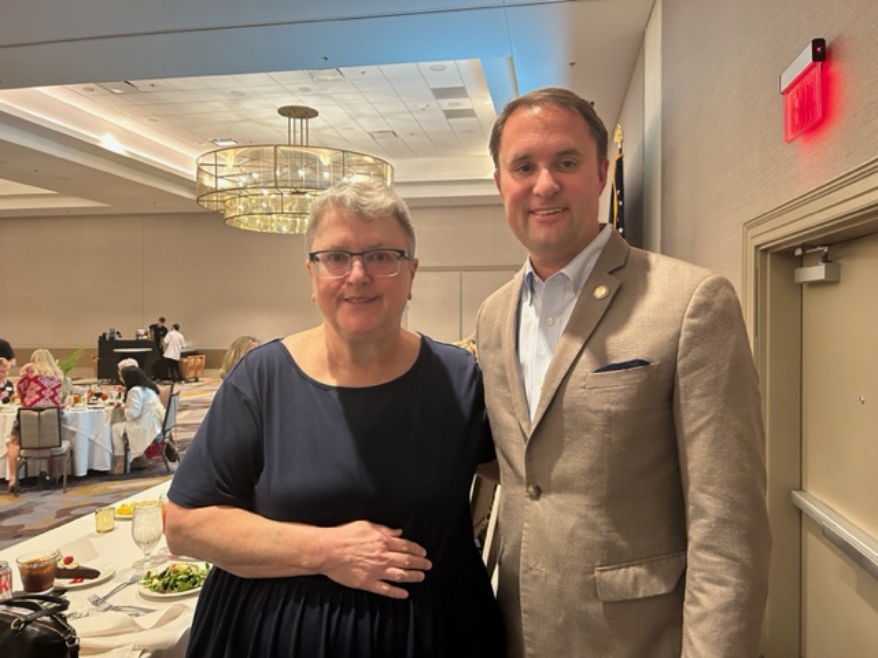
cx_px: 439
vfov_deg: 53.1
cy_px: 329
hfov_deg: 67.3
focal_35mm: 26
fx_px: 659
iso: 400
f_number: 1.5
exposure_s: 1/40
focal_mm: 5.7
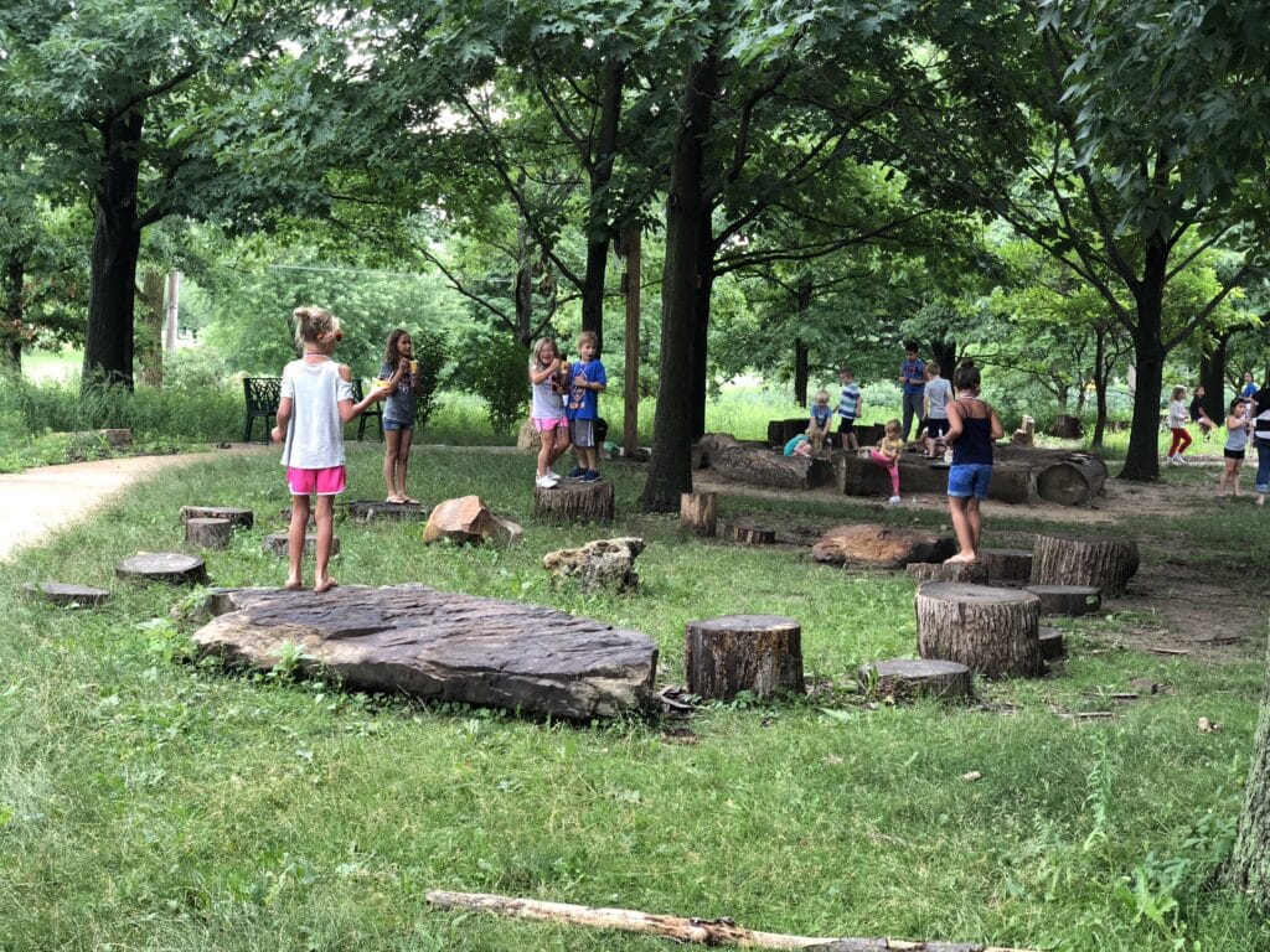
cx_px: 635
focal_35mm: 52
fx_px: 1908
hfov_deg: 36.8
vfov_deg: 28.0
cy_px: 476
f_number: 2.4
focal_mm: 6
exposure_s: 1/60
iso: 50
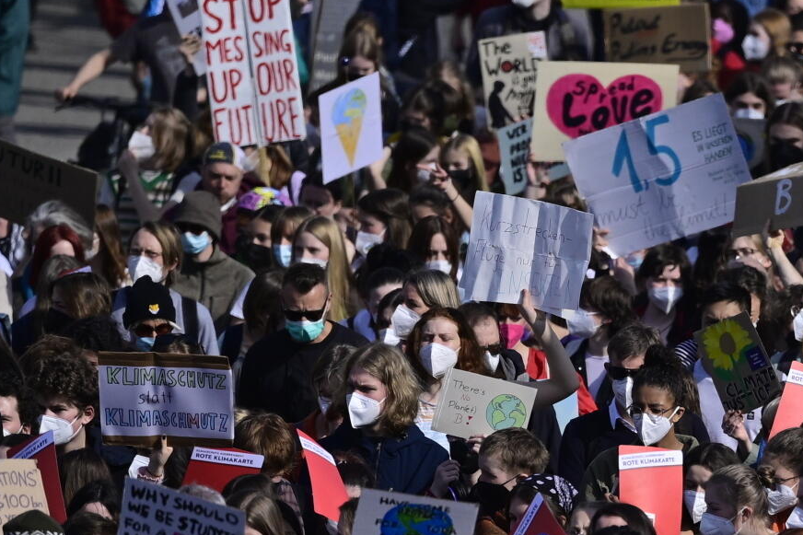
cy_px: 527
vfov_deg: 1.6
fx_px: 19022
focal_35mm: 853
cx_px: 970
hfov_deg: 2.4
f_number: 2.8
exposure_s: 1/5000
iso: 100
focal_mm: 200
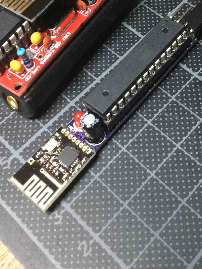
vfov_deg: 32.8
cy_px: 33
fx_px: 436
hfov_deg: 26.0
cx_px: 133
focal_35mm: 56
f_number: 2.2
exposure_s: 1/33
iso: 320
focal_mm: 4.15
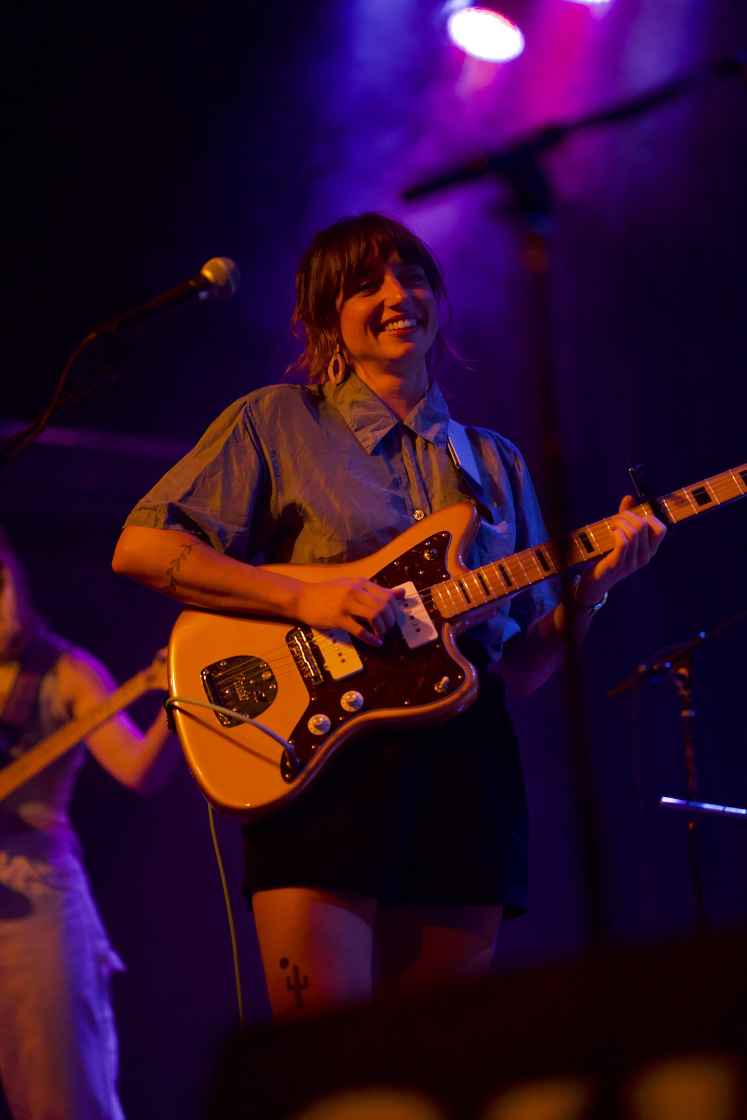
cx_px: 374
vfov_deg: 23.9
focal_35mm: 85
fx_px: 2644
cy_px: 560
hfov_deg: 16.1
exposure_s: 1/320
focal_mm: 85
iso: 8000
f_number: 1.4
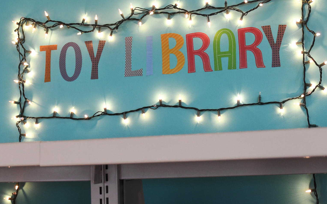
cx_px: 172
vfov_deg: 43.0
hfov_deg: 64.6
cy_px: 83
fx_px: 258
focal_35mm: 29
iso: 1600
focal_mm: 24
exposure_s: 1/40
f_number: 5.6
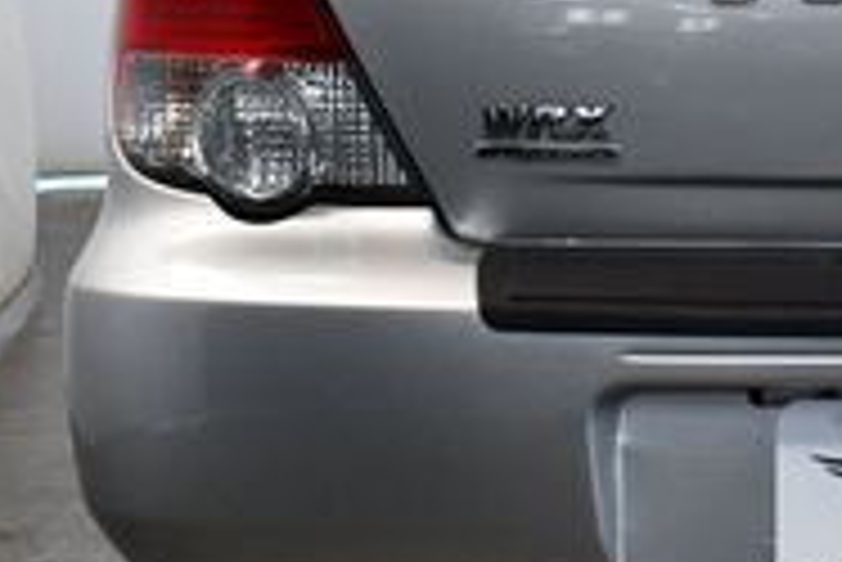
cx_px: 964
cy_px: 40
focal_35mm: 123
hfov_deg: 16.1
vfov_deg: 11.1
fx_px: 2879
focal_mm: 18
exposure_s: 1/250
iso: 800
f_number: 3.5
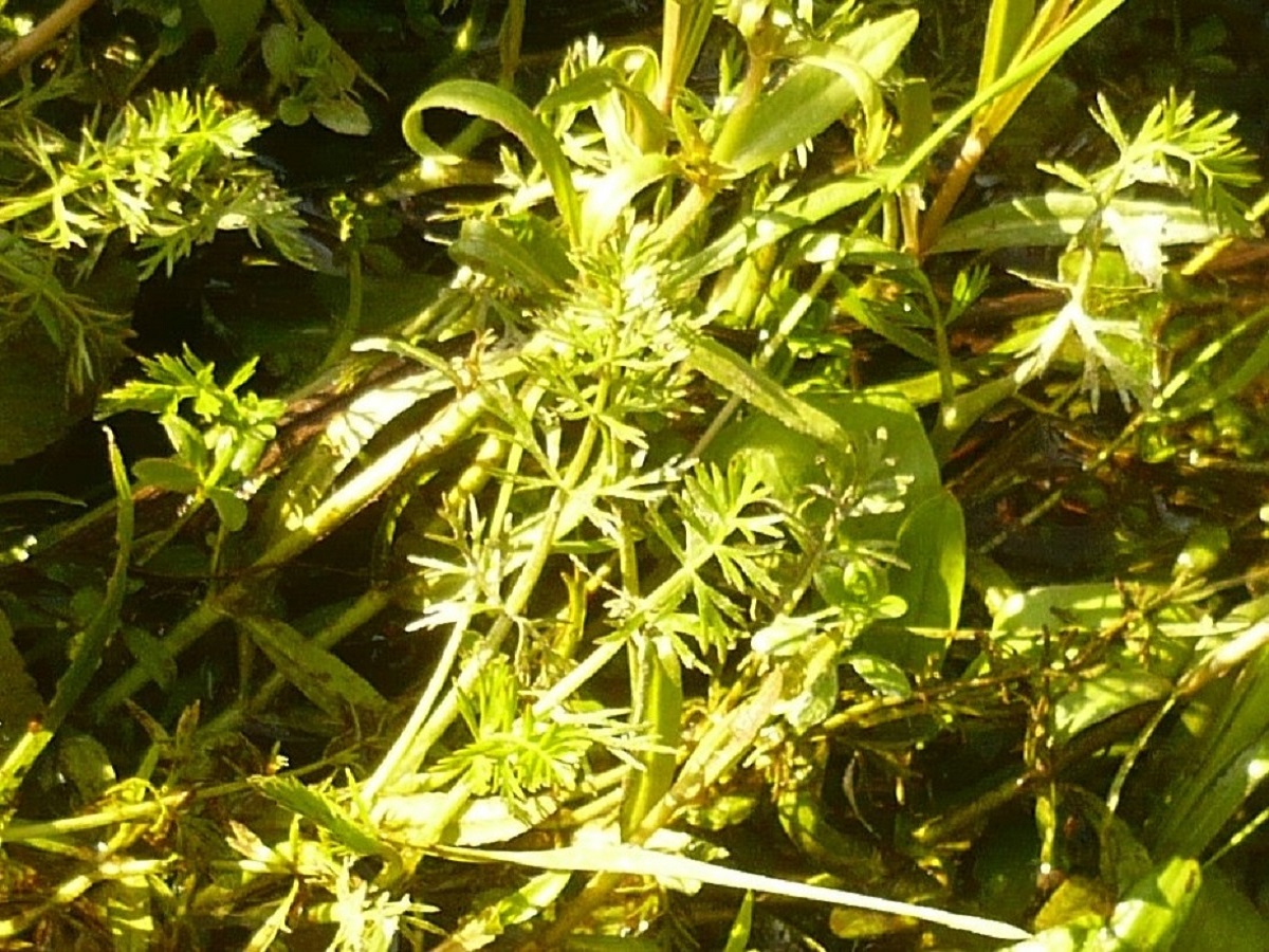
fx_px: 1283
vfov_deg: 40.7
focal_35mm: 35
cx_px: 634
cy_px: 476
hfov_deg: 52.6
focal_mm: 5.8
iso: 100
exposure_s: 1/250
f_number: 2.8
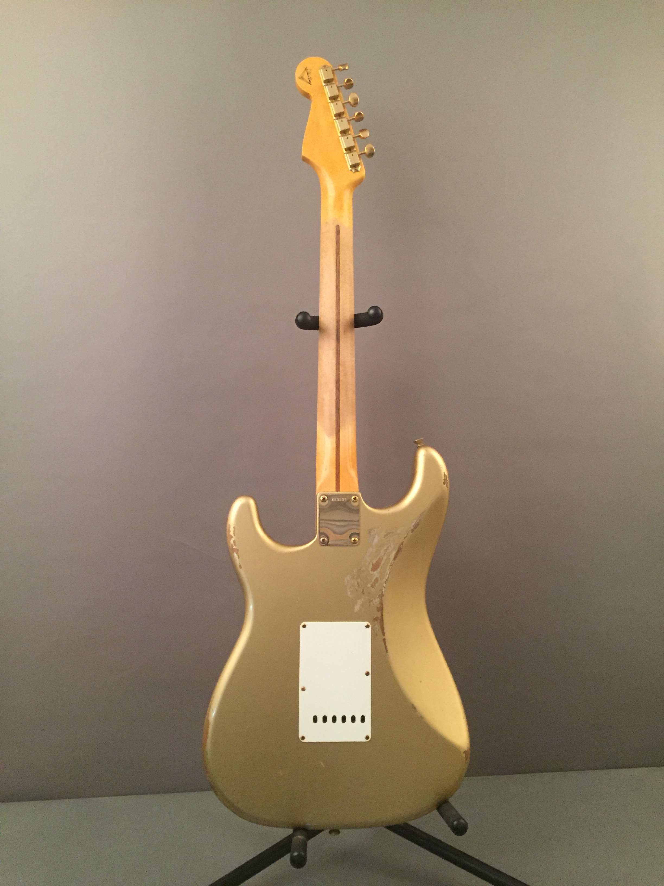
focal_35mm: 29
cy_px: 443
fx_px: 742
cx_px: 332
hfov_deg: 48.2
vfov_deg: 61.7
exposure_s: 1/30
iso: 250
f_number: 2.2
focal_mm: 4.15
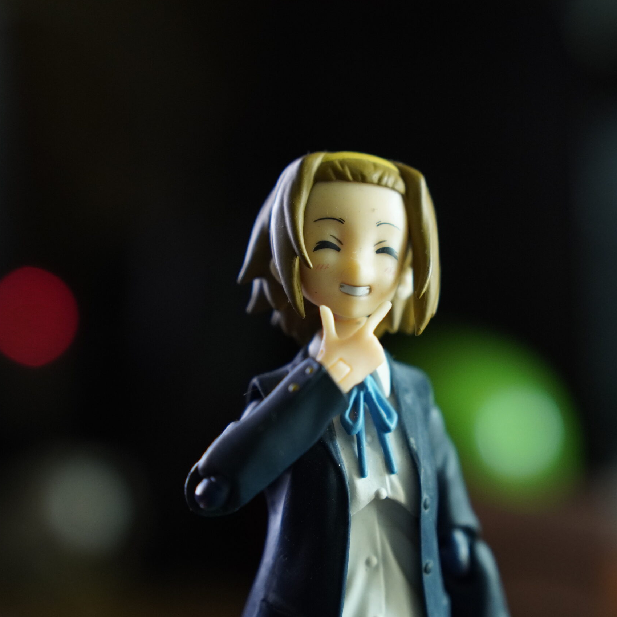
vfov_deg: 16.5
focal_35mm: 106
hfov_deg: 16.5
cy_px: 308
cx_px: 373
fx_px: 2130
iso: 1600
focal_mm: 55
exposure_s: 1/100
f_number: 2.8
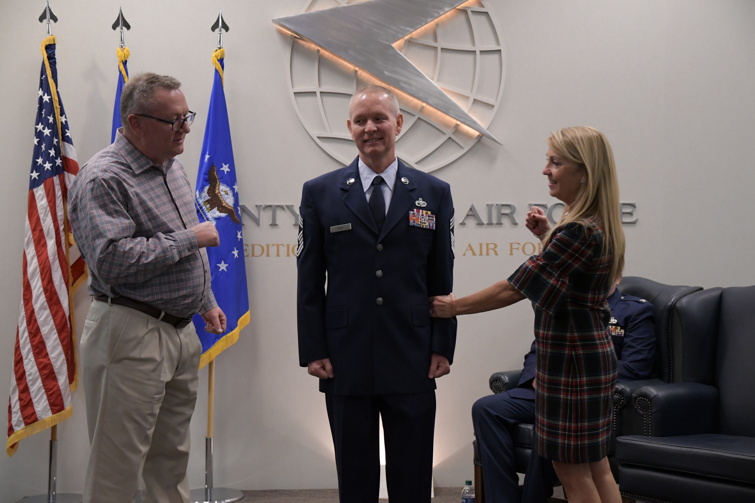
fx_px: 1101
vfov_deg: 25.8
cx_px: 378
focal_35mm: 52
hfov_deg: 37.9
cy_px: 252
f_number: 3.5
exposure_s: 1/320
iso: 4000
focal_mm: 35
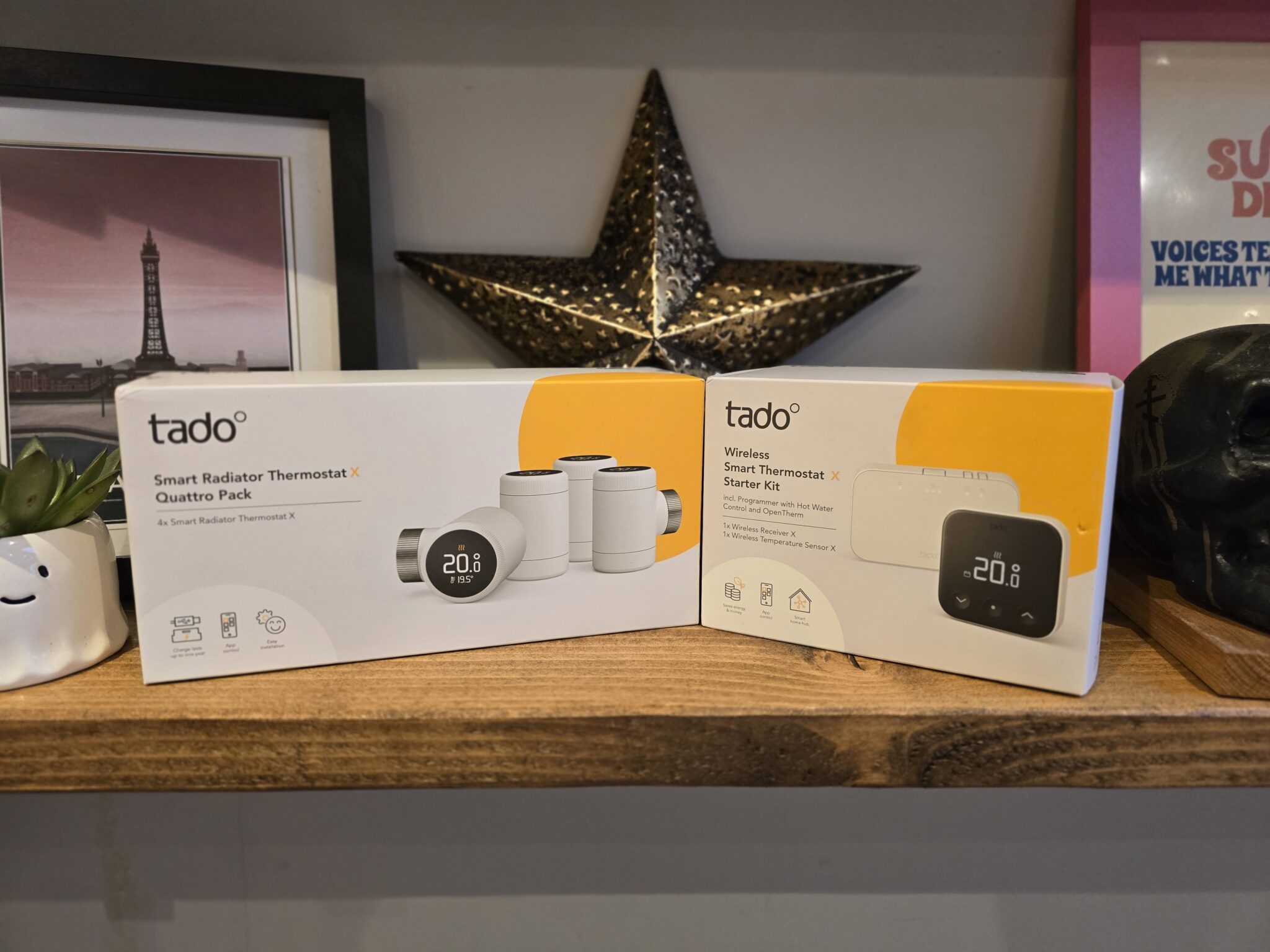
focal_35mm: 23
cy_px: 476
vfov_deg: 58.9
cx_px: 635
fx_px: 844
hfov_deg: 73.9
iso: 640
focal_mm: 6.3
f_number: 1.7
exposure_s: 1/100
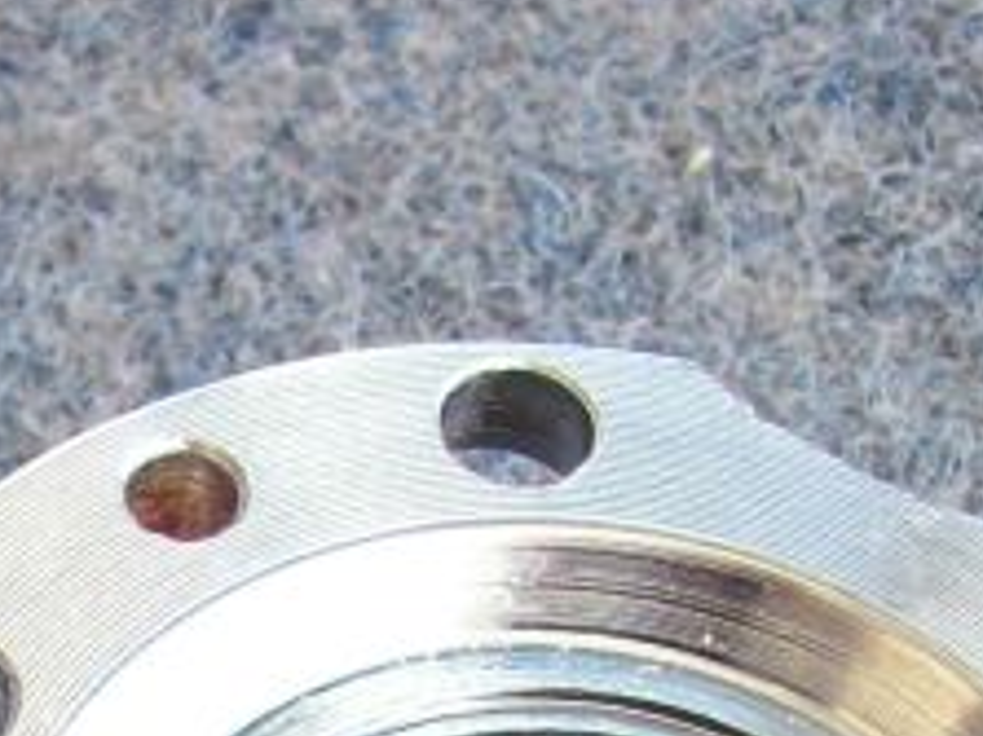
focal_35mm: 129
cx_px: -194
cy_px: 1287
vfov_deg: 10.8
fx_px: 3661
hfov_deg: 14.8
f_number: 2.7
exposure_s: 1/51.1
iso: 80
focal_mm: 6
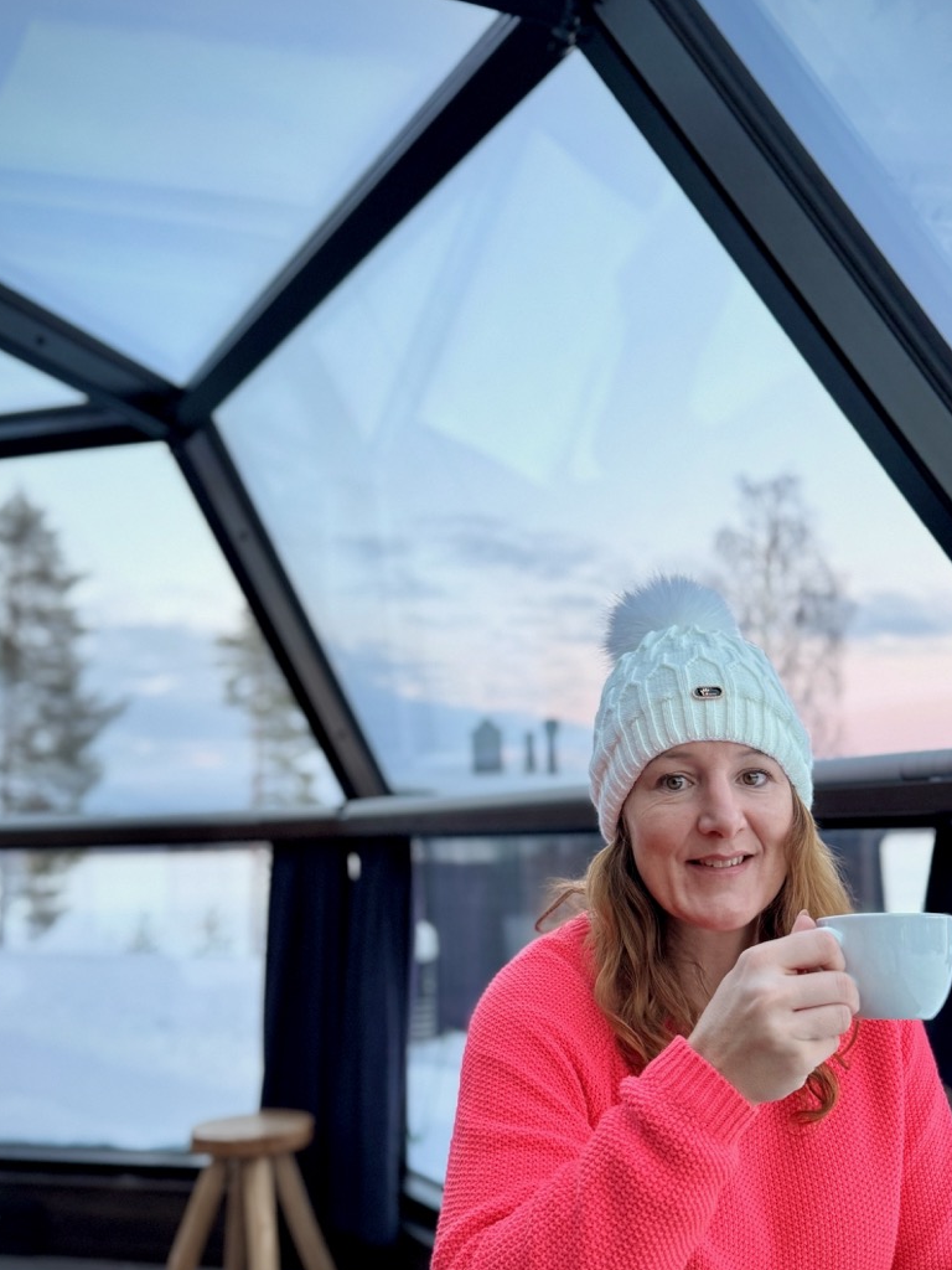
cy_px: 729
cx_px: 547
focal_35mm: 30
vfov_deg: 59.7
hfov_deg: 46.7
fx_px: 1100
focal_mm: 6.76
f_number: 1.78
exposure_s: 1/100
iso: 160
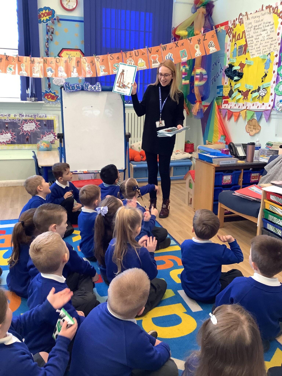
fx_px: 337
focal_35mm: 31
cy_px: 188
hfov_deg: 45.4
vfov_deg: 58.4
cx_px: 141
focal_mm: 3.3
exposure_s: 1/60
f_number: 2.4
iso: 125
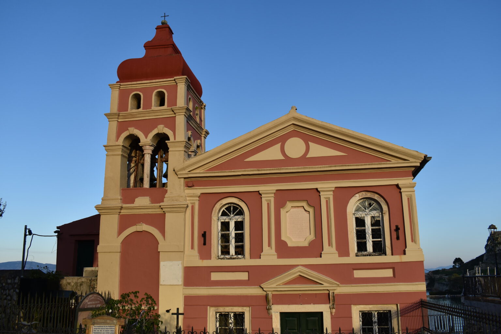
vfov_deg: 43.6
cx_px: 250
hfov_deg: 61.9
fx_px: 417
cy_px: 167
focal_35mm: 30
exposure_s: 1/250
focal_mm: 20
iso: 160
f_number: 8
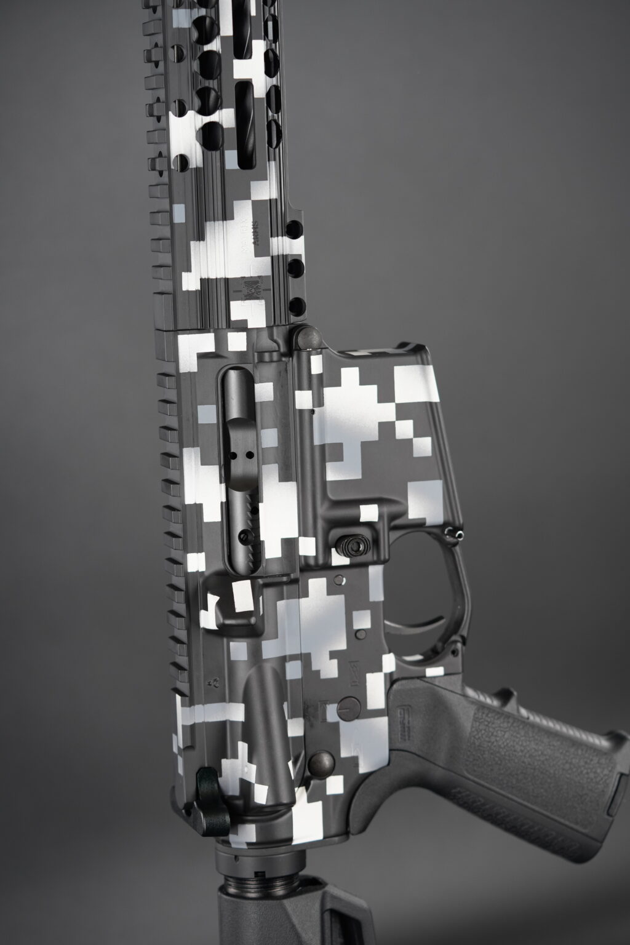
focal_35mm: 90
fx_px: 2362
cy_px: 472
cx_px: 315
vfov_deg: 22.6
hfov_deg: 15.2
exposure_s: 1/160
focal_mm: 90
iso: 400
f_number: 4
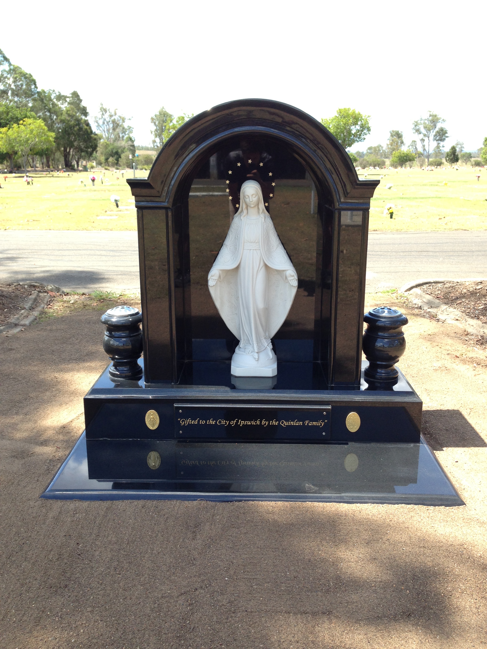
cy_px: 324
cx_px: 244
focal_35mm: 33
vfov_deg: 55.4
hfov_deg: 42.9
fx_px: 619
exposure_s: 1/404
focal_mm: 4.13
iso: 50
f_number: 2.4
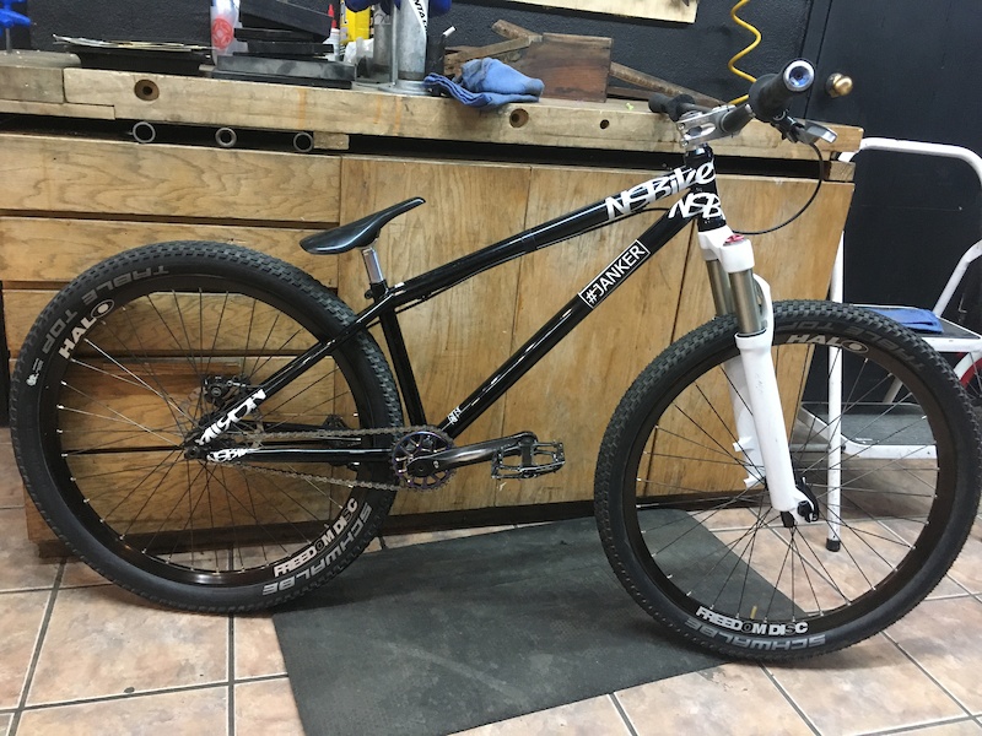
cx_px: 491
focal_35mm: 29
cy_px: 368
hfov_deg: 61.7
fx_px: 823
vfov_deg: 48.2
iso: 200
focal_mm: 4.15
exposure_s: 1/30
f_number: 2.2
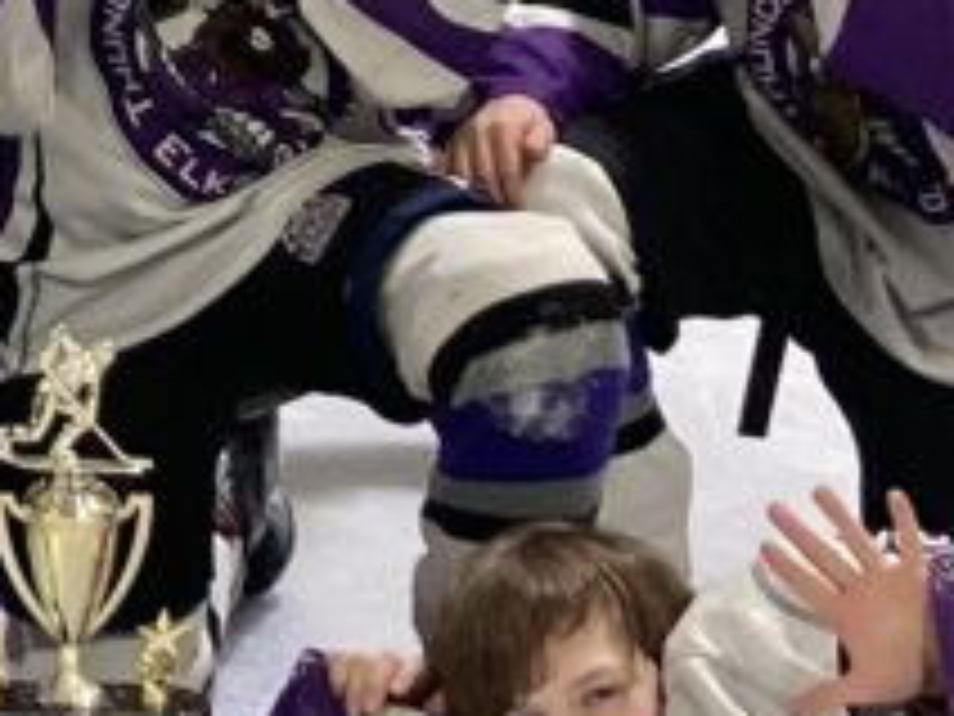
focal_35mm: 203
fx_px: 5595
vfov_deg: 7.0
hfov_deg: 9.1
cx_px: -1058
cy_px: -806
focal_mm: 3.99
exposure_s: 1/60
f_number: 1.8
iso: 80
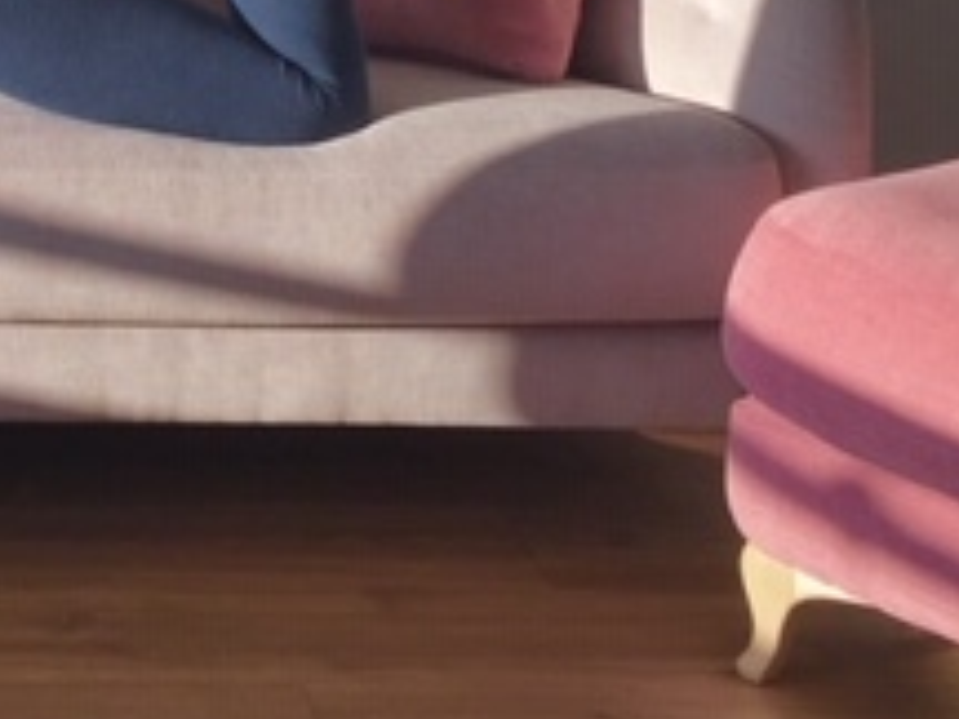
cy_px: -204
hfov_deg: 21.4
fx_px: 2383
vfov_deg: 16.3
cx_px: -151
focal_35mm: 86
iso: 25
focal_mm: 4.15
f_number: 2.2
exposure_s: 1/686
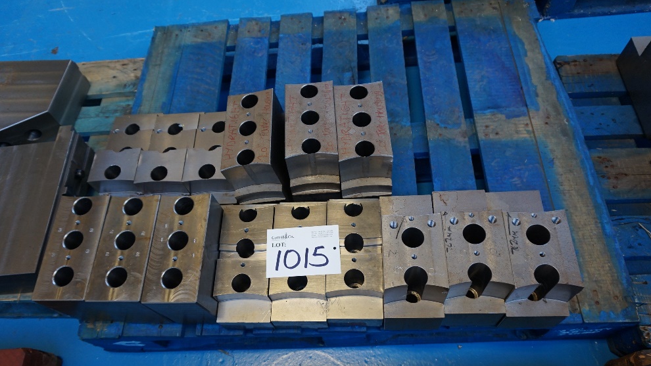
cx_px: 316
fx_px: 449
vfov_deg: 44.3
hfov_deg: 71.9
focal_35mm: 26
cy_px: 209
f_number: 4
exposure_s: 1/160
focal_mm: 16
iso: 640
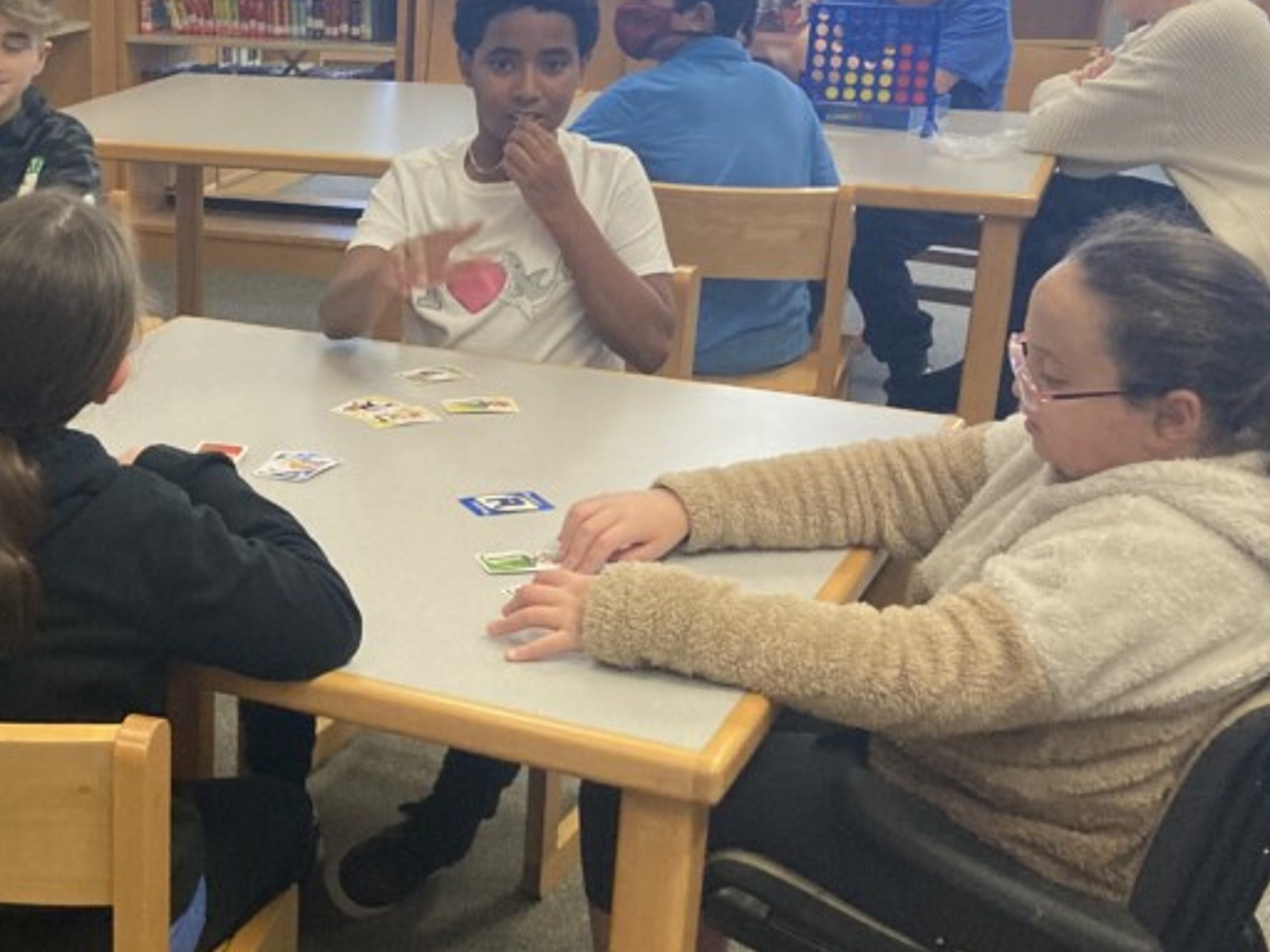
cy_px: 560
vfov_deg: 26.1
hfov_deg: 32.3
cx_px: 82
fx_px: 2055
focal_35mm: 56
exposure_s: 1/60
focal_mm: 3.99
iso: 320
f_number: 1.8
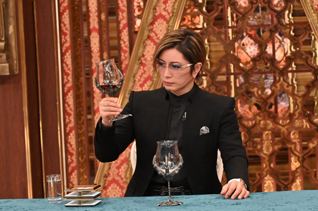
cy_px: 106
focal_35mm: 135
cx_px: 159
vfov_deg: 10.1
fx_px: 1192
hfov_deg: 15.2
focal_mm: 90
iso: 4000
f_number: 5.6
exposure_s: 1/400
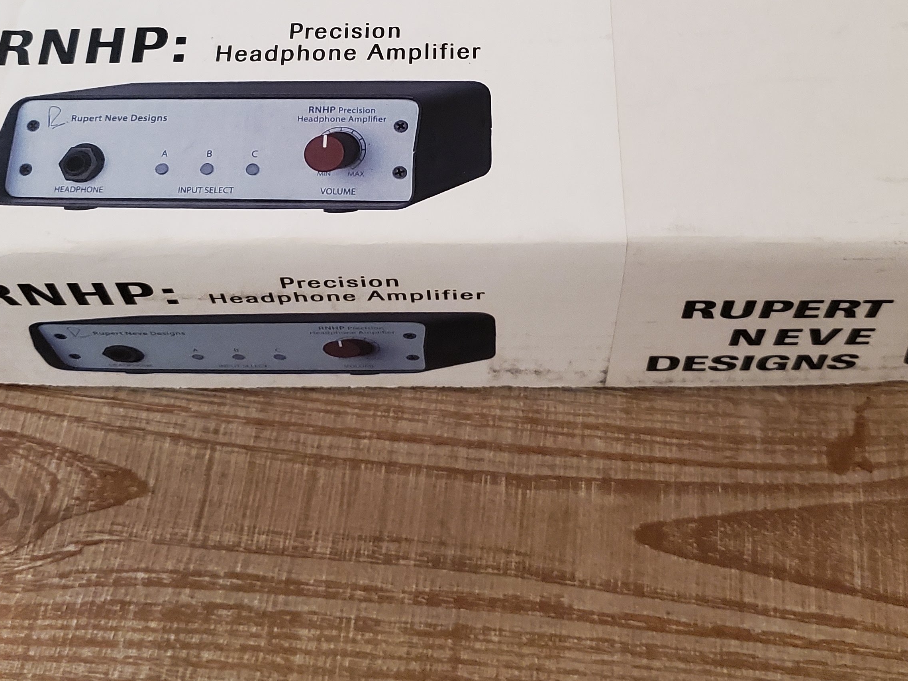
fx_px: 1207
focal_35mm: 46
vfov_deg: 30.9
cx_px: 466
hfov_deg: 41.2
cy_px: 158
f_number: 1.5
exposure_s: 1/40
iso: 640
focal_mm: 4.3
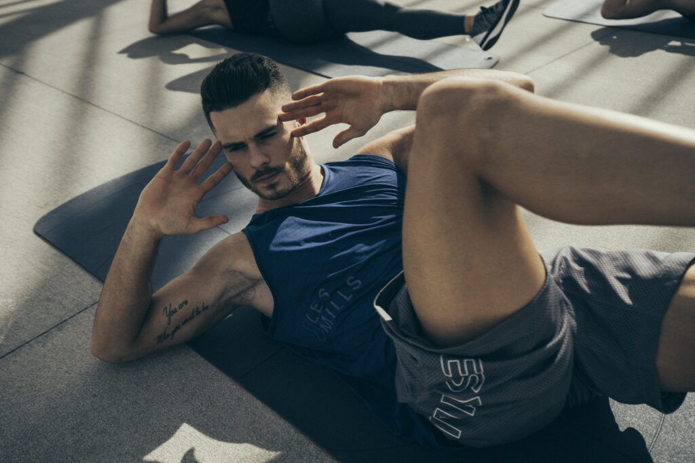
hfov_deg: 54.4
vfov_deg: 37.9
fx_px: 676
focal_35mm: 35
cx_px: 348
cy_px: 232
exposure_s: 1/8000
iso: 250
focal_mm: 35
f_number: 2.8
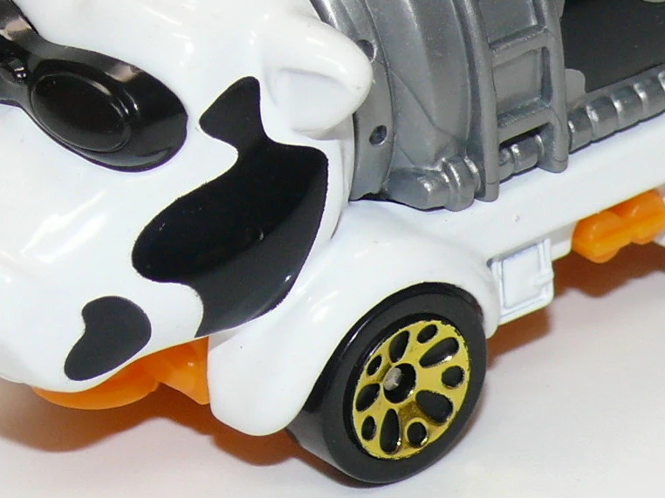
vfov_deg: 6.4
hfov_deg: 8.6
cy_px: 71
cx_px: 434
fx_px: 4436
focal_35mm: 231
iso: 100
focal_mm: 14
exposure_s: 1/30
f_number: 4
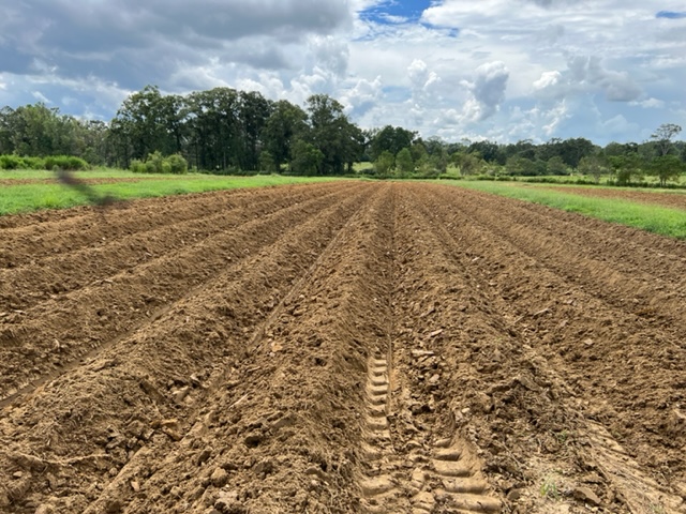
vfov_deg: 53.1
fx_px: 515
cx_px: 343
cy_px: 257
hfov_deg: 67.3
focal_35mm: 26
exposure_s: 1/1645
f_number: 1.5
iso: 50
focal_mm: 5.7
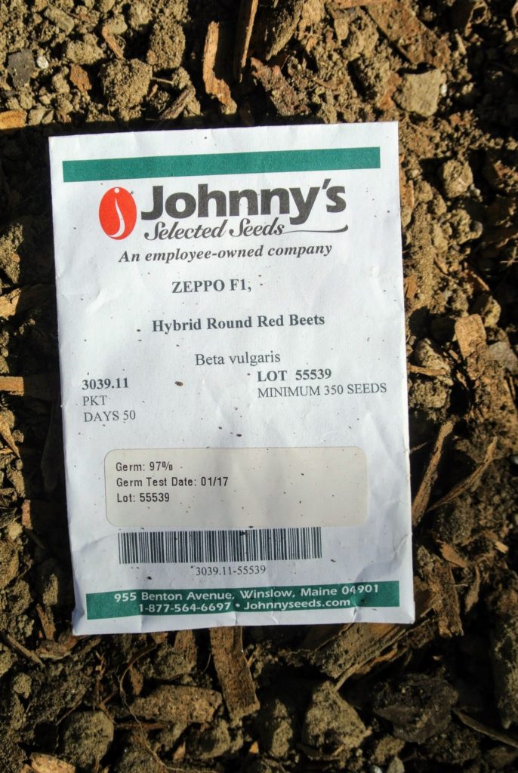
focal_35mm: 52
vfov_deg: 38.1
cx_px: 259
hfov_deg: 26.1
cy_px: 386
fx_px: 1118
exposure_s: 1/500
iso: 100
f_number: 5.6
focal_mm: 19.6
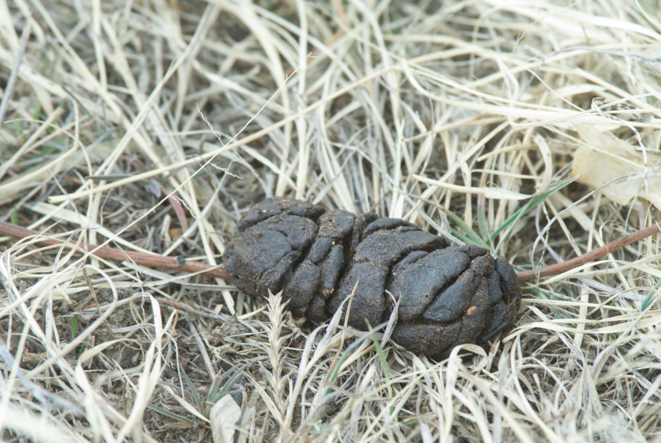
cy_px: 222
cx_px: 330
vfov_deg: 3.5
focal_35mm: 390
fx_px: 7168
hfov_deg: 5.3
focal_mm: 260
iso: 400
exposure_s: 1/160
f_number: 7.1
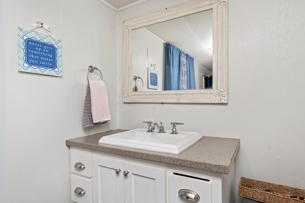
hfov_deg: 85.5
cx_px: 152
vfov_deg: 63.1
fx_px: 165
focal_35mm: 20
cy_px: 102
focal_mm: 19.5
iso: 640
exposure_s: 1/60
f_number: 9
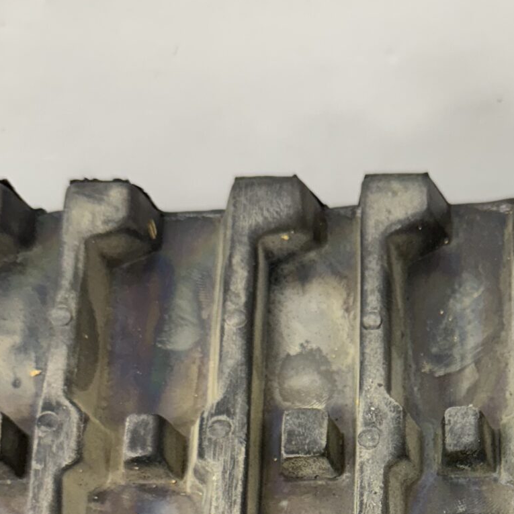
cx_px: 481
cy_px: 588
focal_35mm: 71
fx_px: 1193
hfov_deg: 23.5
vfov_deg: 22.7
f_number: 1.78
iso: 160
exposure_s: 1/120
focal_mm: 6.76
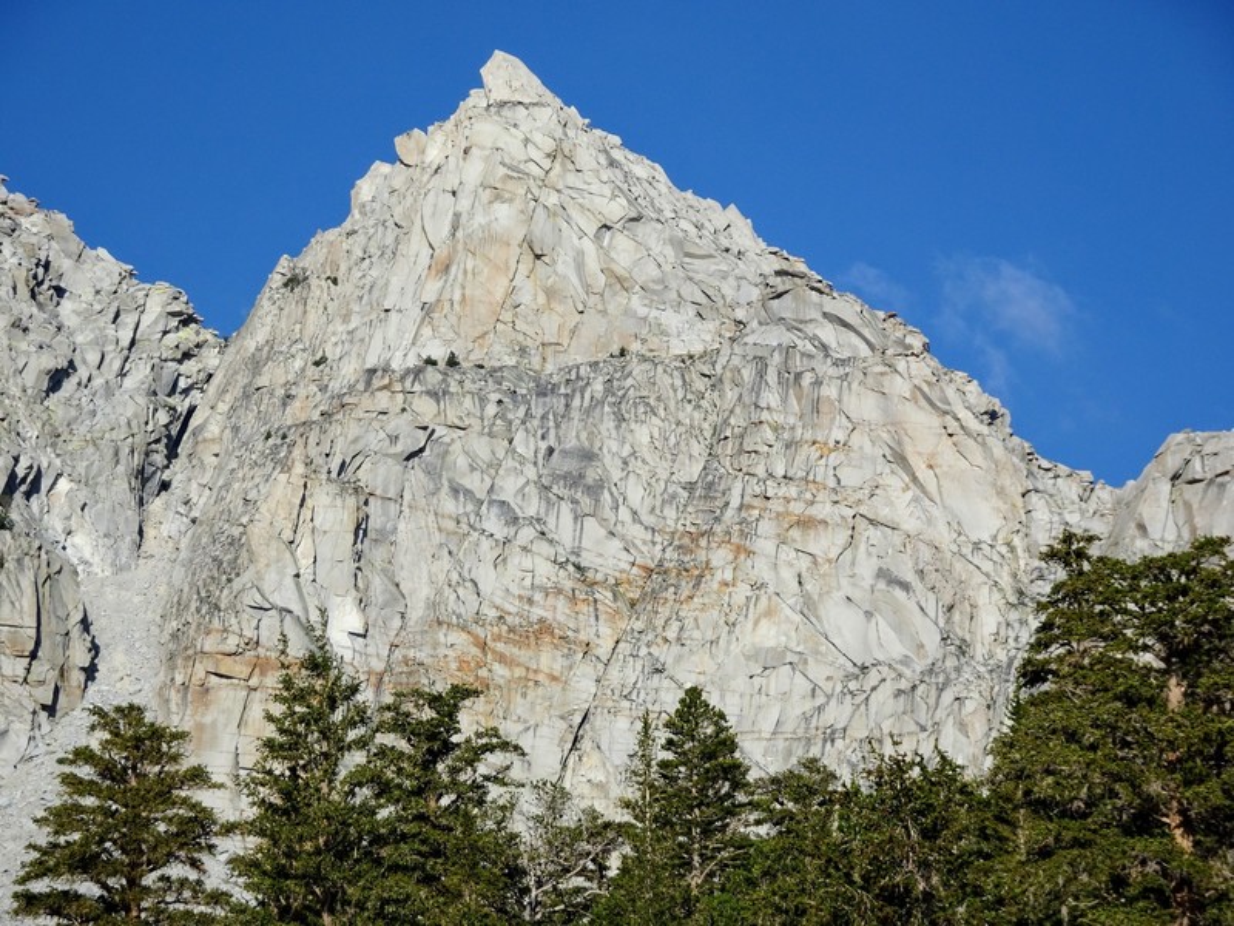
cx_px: 617
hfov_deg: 11.4
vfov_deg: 8.6
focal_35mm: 173
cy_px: 463
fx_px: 6167
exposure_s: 1/640
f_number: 5.6
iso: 80
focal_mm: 29.57
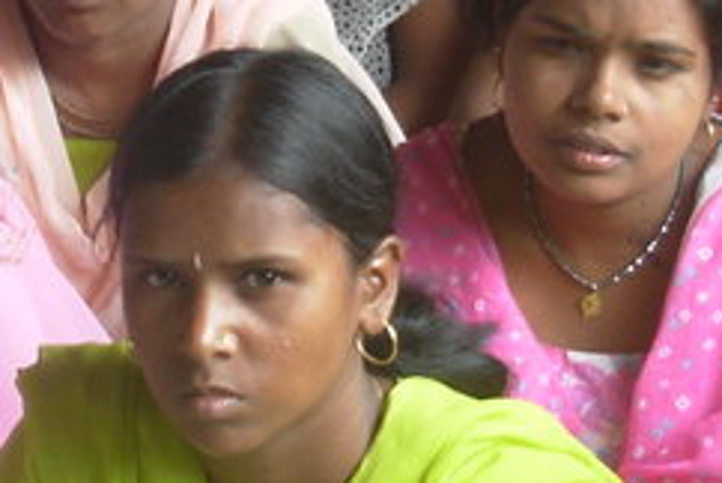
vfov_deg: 8.2
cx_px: 286
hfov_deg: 12.3
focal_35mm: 167
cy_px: 143
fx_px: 3353
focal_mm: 6.3
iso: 50
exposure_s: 1/47.9
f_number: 2.9
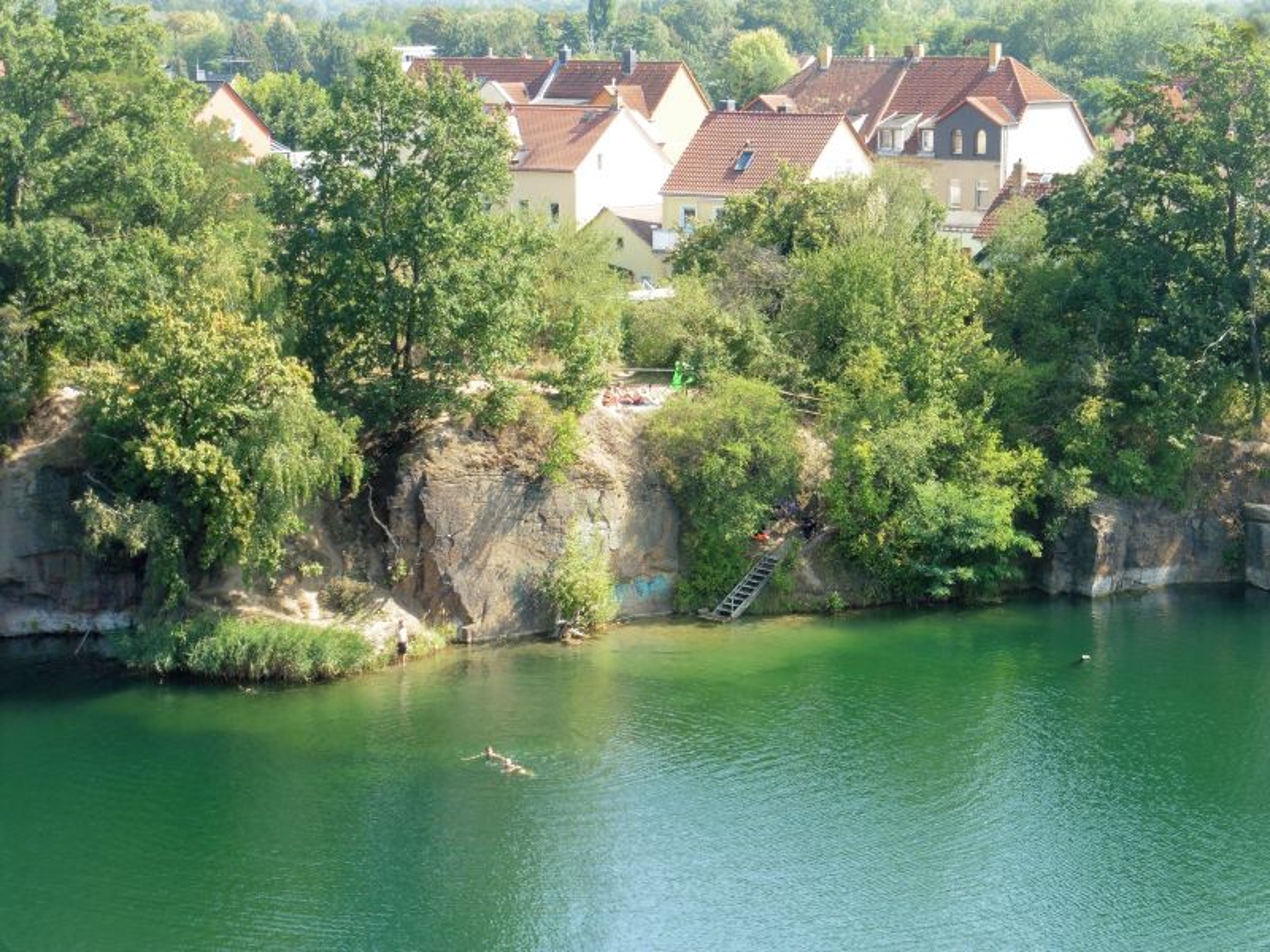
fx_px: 3302
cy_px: 476
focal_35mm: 90
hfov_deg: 21.8
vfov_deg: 16.4
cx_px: 635
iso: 100
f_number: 5.2
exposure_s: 1/100
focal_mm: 16.1
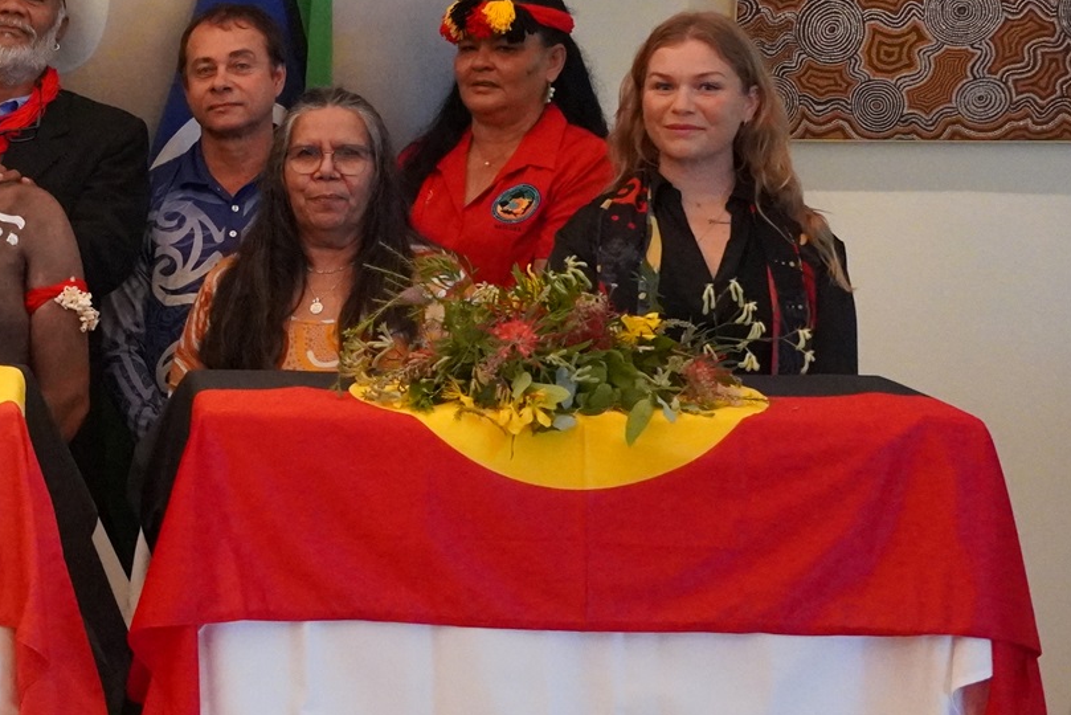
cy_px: 199
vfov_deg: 13.9
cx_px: -274
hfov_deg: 19.3
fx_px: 2926
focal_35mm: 98
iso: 6400
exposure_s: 1/125
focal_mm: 25
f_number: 4
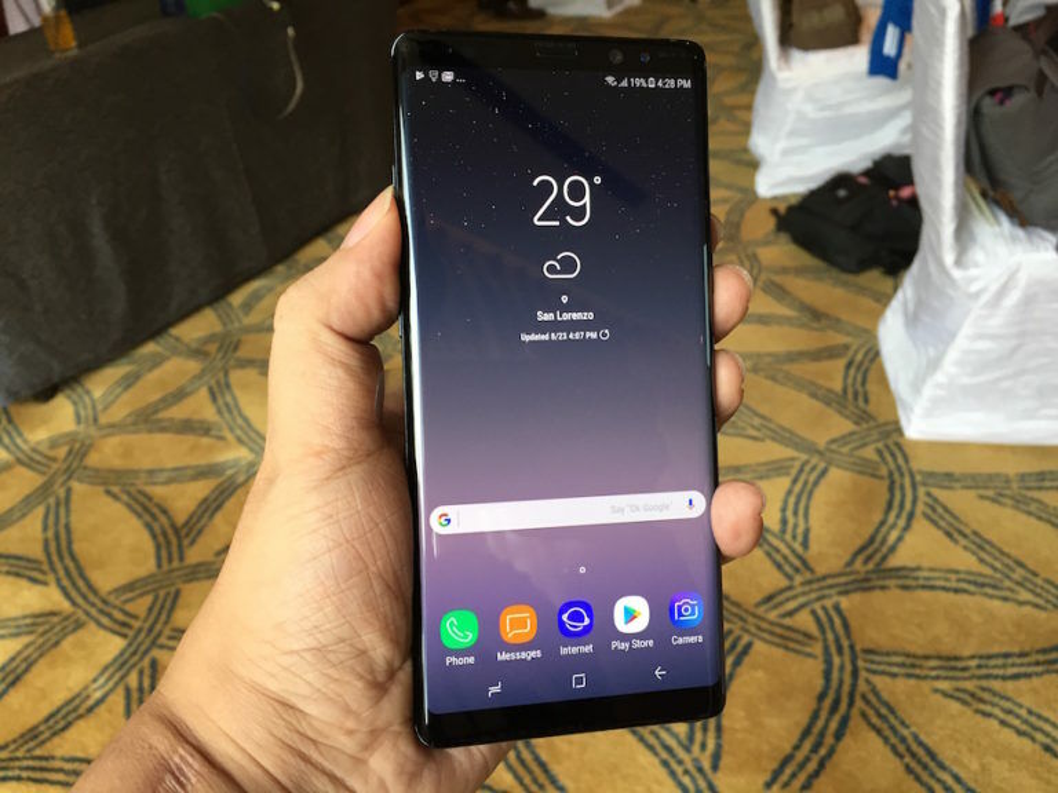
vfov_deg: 48.2
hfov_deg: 61.7
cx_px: 529
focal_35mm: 29
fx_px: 886
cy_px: 396
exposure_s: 1/30
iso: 40
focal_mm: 4.15
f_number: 2.2
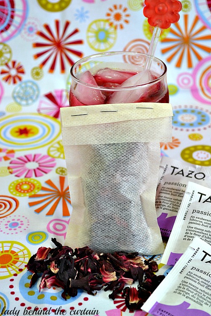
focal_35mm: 67
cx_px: 105
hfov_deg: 20.3
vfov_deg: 30.1
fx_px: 589
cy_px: 159
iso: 400
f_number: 5.3
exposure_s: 1/25
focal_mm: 44
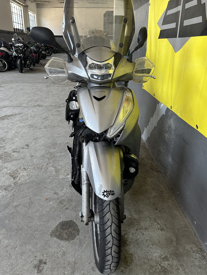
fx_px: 223
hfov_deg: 49.7
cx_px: 100
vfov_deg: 63.2
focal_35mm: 28
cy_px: 119
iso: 200
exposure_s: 1/121
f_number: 1.78
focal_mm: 6.86
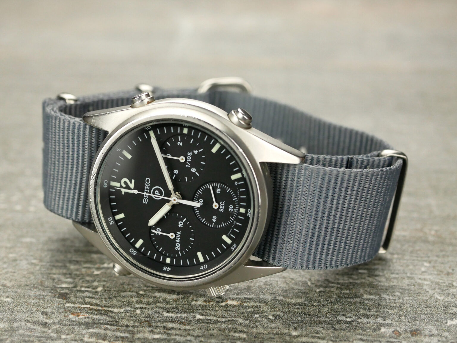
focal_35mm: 60
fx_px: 793
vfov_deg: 24.4
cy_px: 172
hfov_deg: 32.2
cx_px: 228
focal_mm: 30
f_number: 5
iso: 1600
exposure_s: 1/320
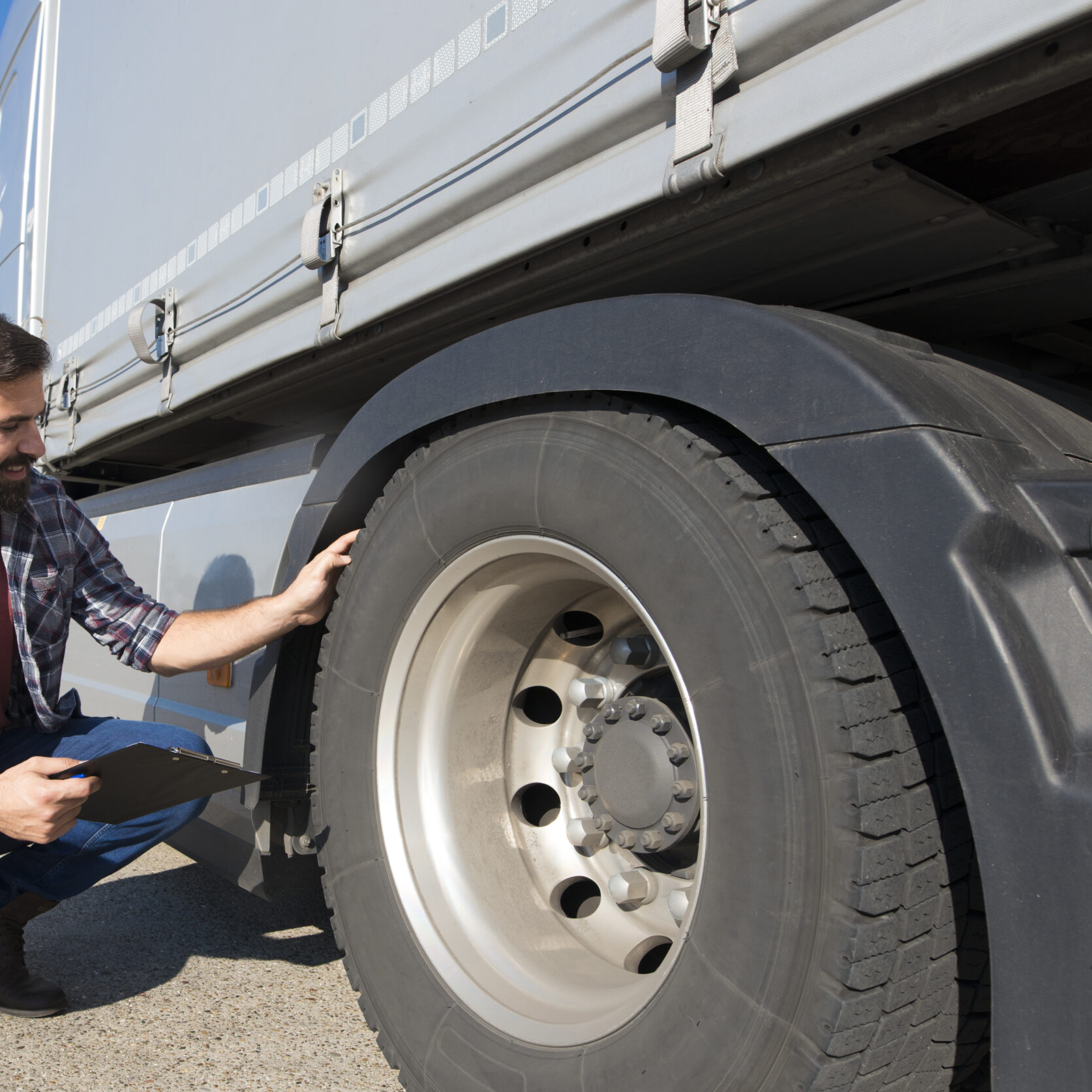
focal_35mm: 26
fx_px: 928
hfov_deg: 58.9
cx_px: 324
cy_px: 538
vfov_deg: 60.9
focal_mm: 20
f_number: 6.3
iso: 320
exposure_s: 1/1000
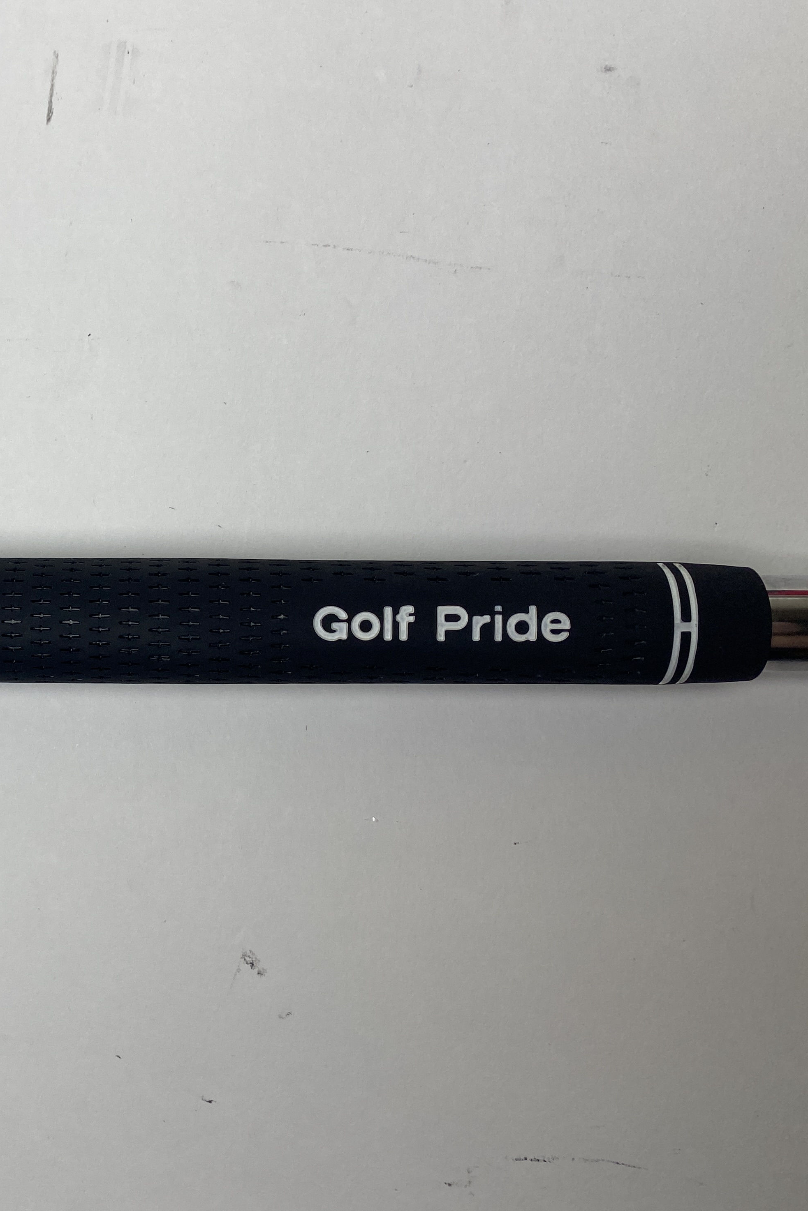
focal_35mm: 37
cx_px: -14
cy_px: 615
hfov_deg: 32.8
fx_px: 1245
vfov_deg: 51.9
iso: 32
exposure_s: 1/444
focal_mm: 4.25
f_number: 1.8
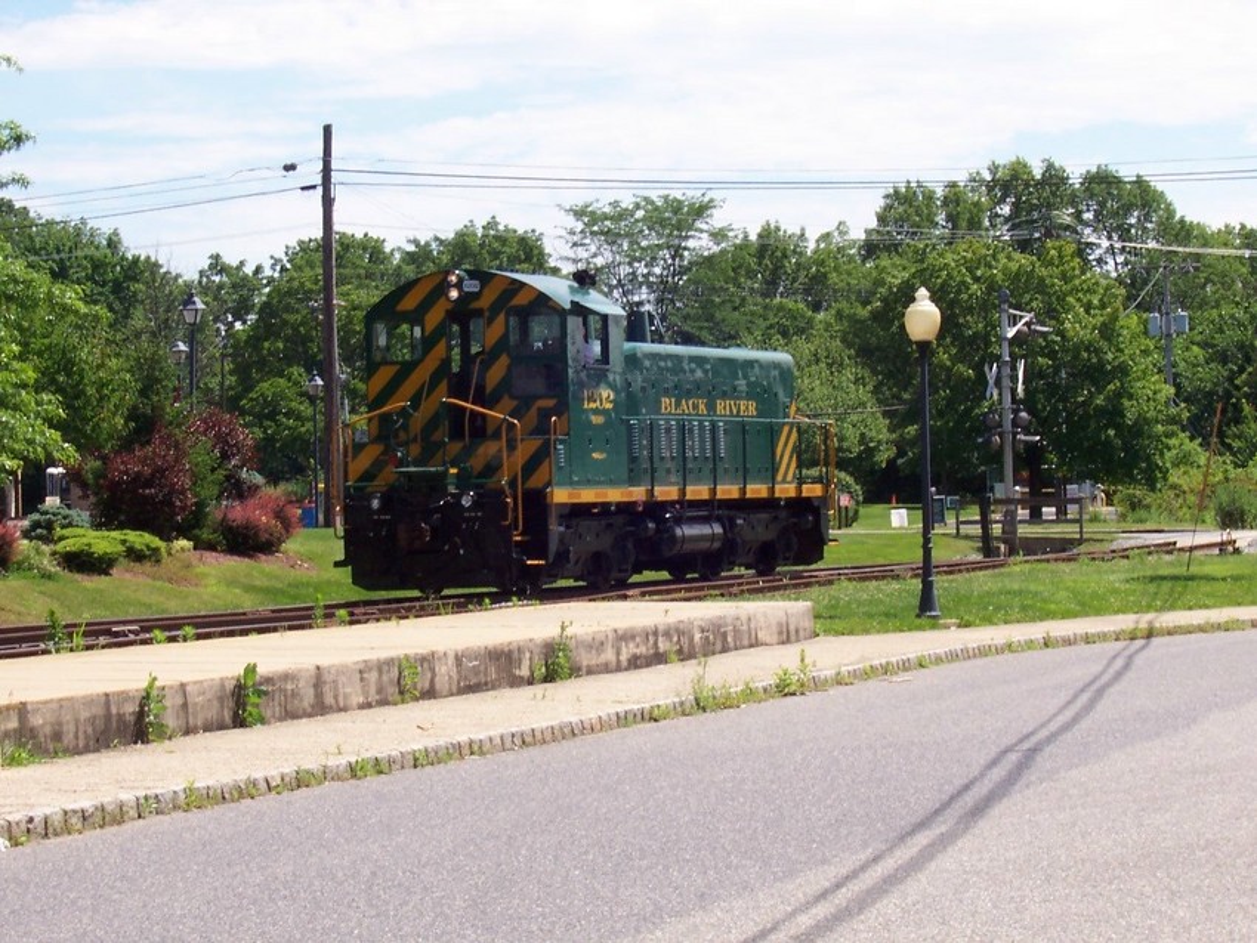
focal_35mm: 111
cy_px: 472
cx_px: 628
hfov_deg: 17.7
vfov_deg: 13.3
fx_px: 4032
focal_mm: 16.8
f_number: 9.5
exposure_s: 1/180
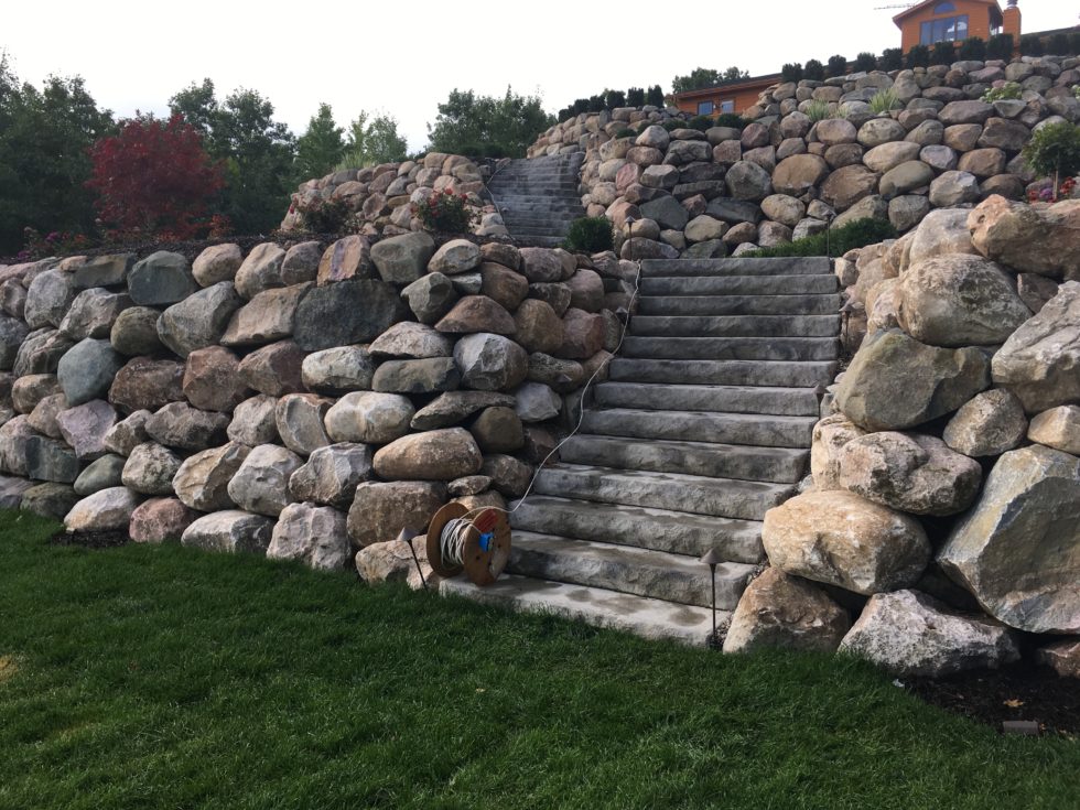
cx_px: 540
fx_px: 905
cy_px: 405
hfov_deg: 61.7
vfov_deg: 48.2
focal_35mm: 29
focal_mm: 4.15
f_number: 2.2
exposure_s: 1/234
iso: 25
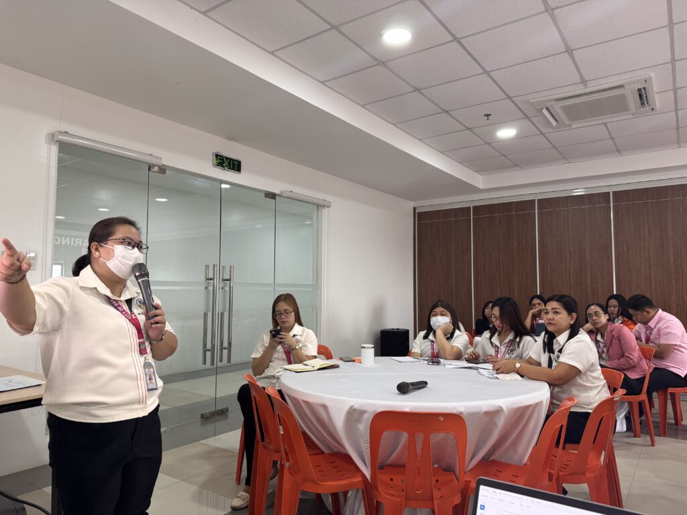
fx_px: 476
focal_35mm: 24
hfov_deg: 71.6
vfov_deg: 56.8
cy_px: 258
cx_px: 344
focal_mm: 6.76
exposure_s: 1/60
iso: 160
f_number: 1.78
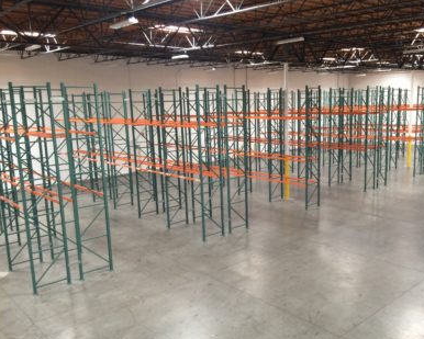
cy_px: 177
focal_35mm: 33
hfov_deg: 54.0
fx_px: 414
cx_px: 245
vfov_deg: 44.5
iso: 125
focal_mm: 4.15
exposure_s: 1/30
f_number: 2.2
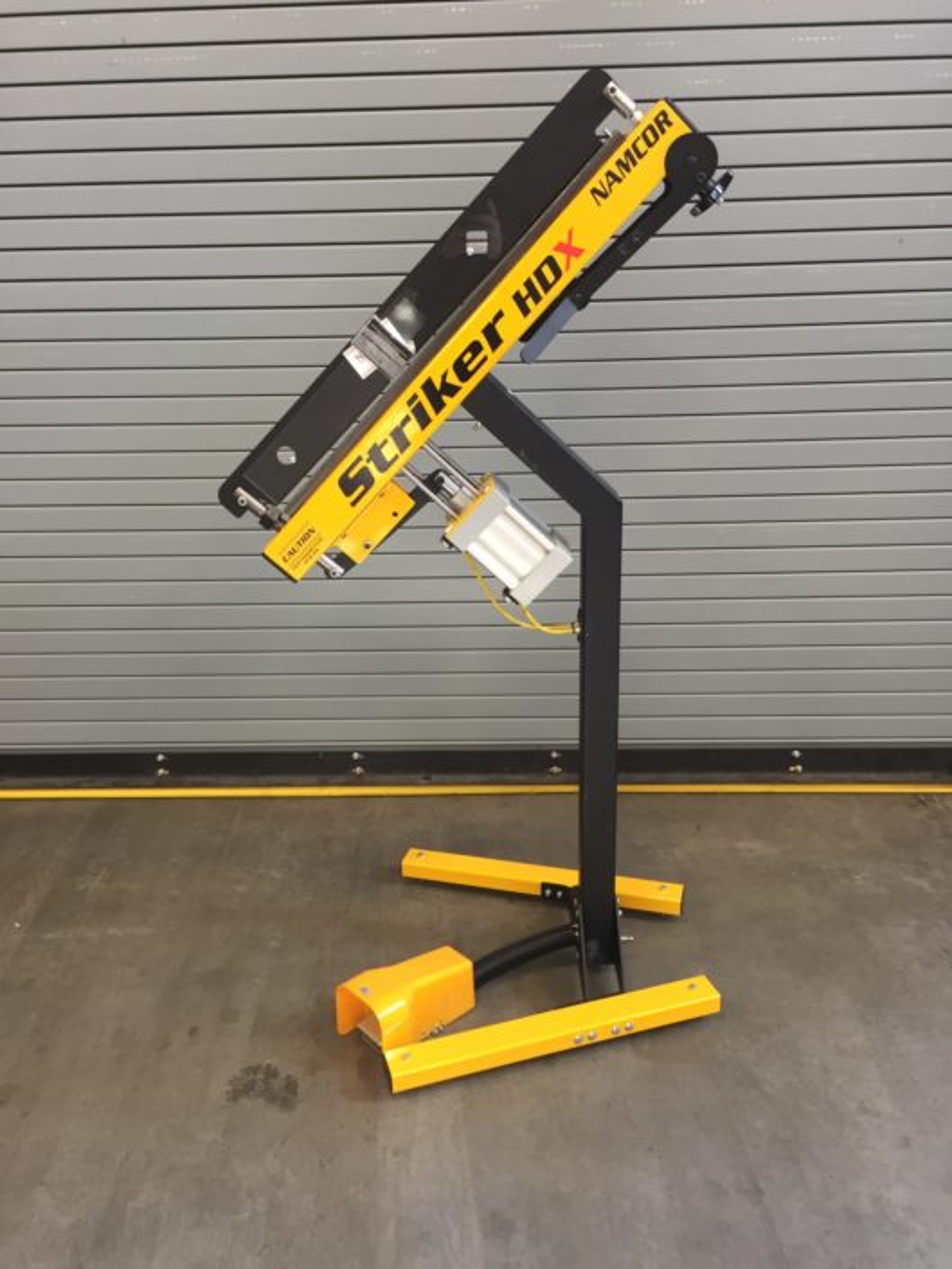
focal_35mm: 29
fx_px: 1063
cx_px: 476
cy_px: 634
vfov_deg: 61.7
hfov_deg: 48.2
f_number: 2.2
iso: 64
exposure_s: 1/30
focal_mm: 4.15
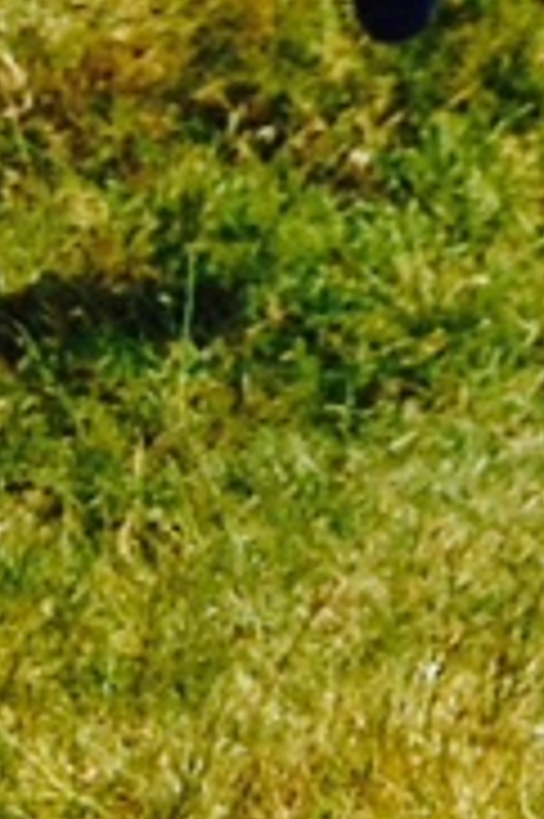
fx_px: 7267
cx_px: 2536
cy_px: -819
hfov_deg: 3.9
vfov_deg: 6.3
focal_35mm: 320
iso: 50
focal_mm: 4.28
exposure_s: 1/1972
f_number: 2.4
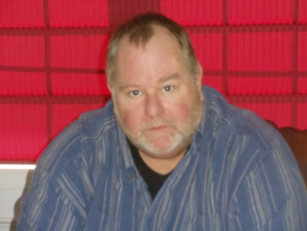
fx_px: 1242
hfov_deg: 14.1
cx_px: 154
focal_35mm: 140
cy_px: 116
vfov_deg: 10.6
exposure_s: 1/60
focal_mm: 19.11
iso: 800
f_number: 5
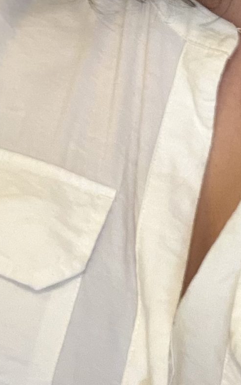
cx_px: 211
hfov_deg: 12.6
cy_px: -121
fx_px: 1082
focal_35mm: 103
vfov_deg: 18.7
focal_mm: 2.71
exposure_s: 1/40
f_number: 2.2
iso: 320
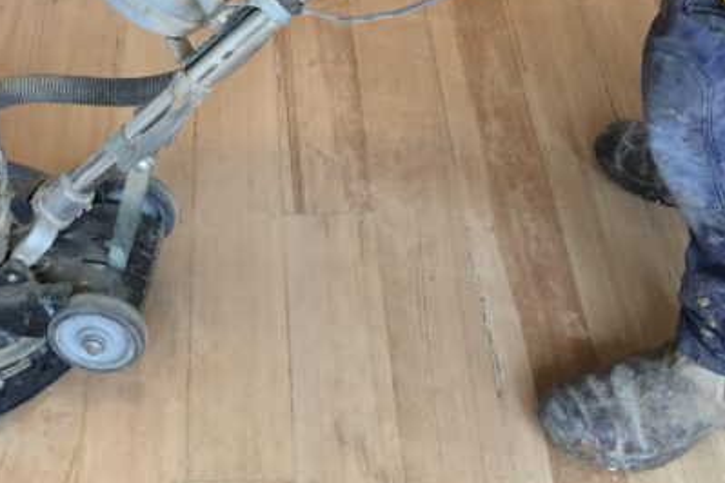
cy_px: 122
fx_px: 1168
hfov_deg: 34.1
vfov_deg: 23.2
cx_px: 233
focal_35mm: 58
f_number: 2.2
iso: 50
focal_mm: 4.15
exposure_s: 1/33
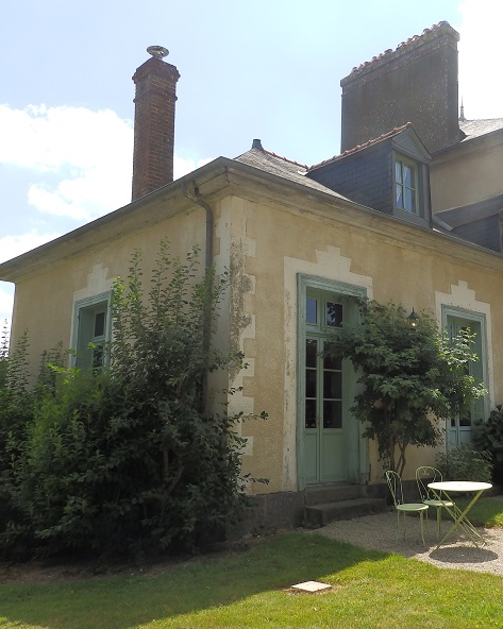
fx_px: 615
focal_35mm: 33
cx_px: 354
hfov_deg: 43.6
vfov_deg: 54.2
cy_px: 313
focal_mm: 4.6
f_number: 4.5
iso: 80
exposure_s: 1/400
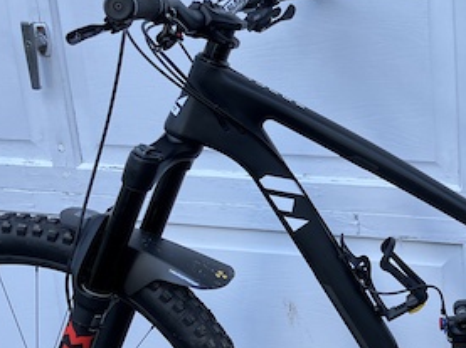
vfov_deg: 18.2
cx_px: 459
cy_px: 188
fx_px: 1089
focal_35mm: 81
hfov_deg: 23.2
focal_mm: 3.99
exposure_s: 1/121
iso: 25
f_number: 1.8
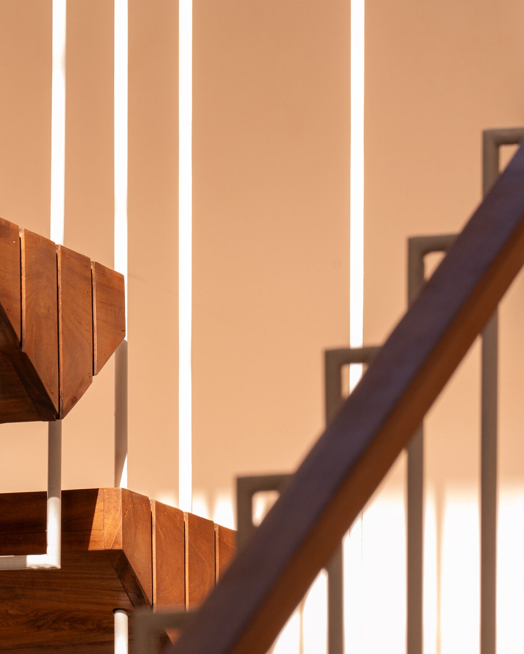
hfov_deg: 5.1
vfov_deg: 6.4
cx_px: 221
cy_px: 335
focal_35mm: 304
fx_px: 5893
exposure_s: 1/100
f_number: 11
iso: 640
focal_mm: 140
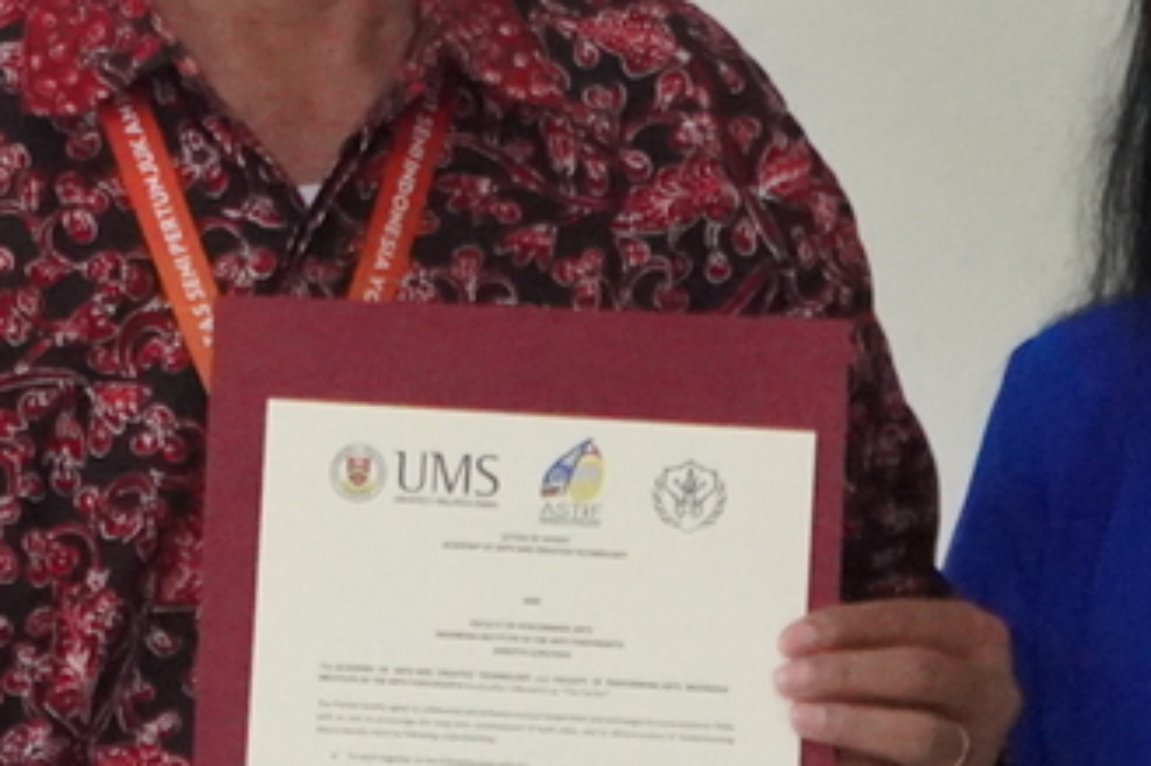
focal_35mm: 280
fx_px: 8956
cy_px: -91
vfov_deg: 4.9
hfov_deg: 7.3
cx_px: -199
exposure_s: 1/160
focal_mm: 41
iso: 6400
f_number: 4
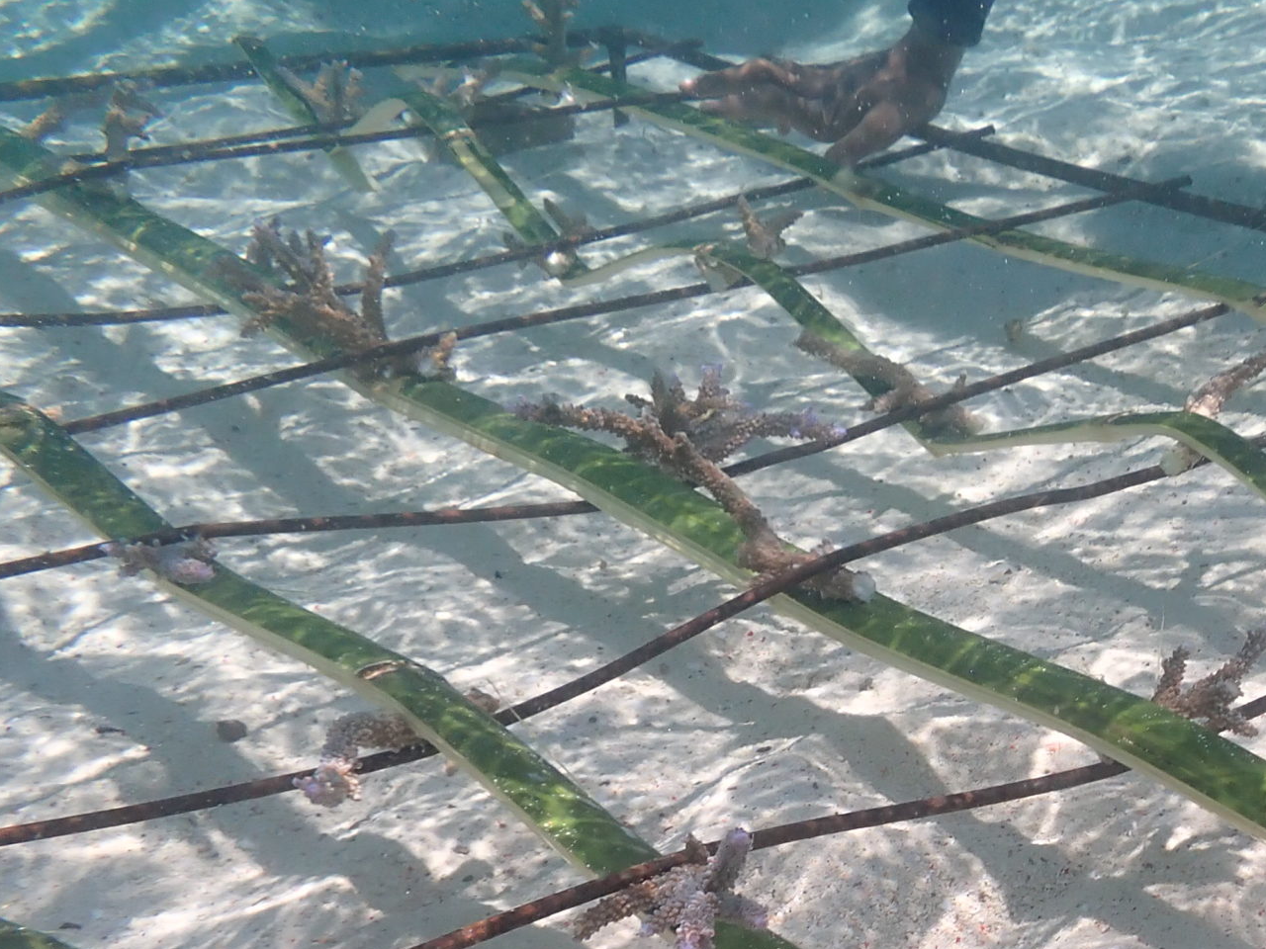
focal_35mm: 60
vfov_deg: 24.0
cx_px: 1086
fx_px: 2194
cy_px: 780
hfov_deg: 31.0
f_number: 9
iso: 100
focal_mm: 5.4
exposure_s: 1/320
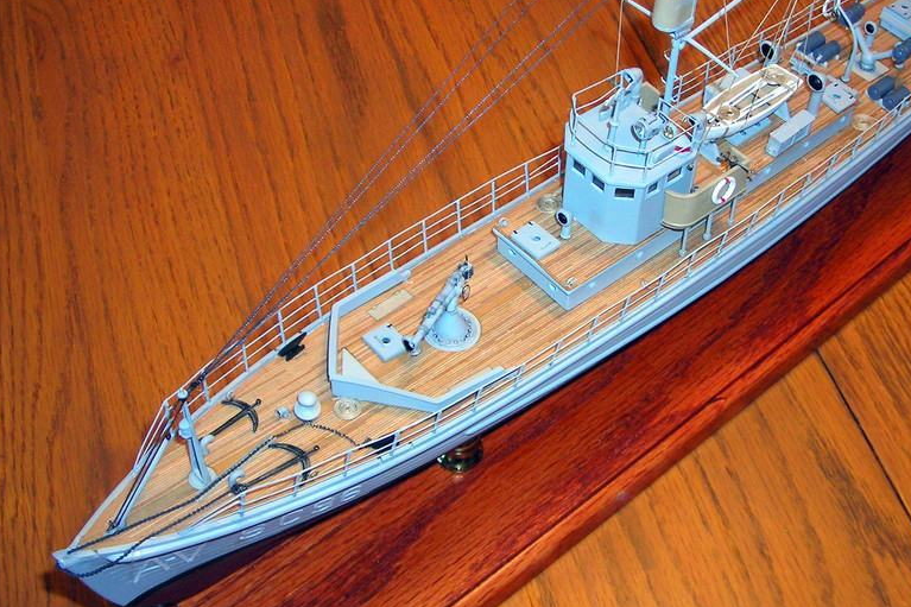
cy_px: 249
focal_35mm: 55
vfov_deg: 24.6
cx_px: 566
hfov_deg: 36.1
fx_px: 1391
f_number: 3.2
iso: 50
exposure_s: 1/60.1
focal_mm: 6.3
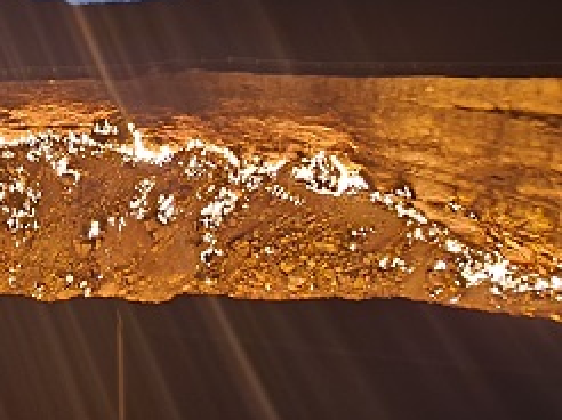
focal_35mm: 37
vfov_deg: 35.2
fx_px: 600
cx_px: -23
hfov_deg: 42.1
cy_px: 6
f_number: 2.2
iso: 200
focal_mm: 2.2
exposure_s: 1/8
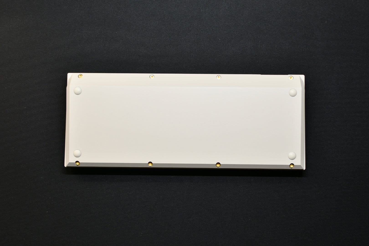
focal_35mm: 52
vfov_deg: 26.0
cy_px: 123
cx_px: 184
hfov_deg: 38.2
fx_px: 533
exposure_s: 1/40
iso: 360
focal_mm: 35
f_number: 5
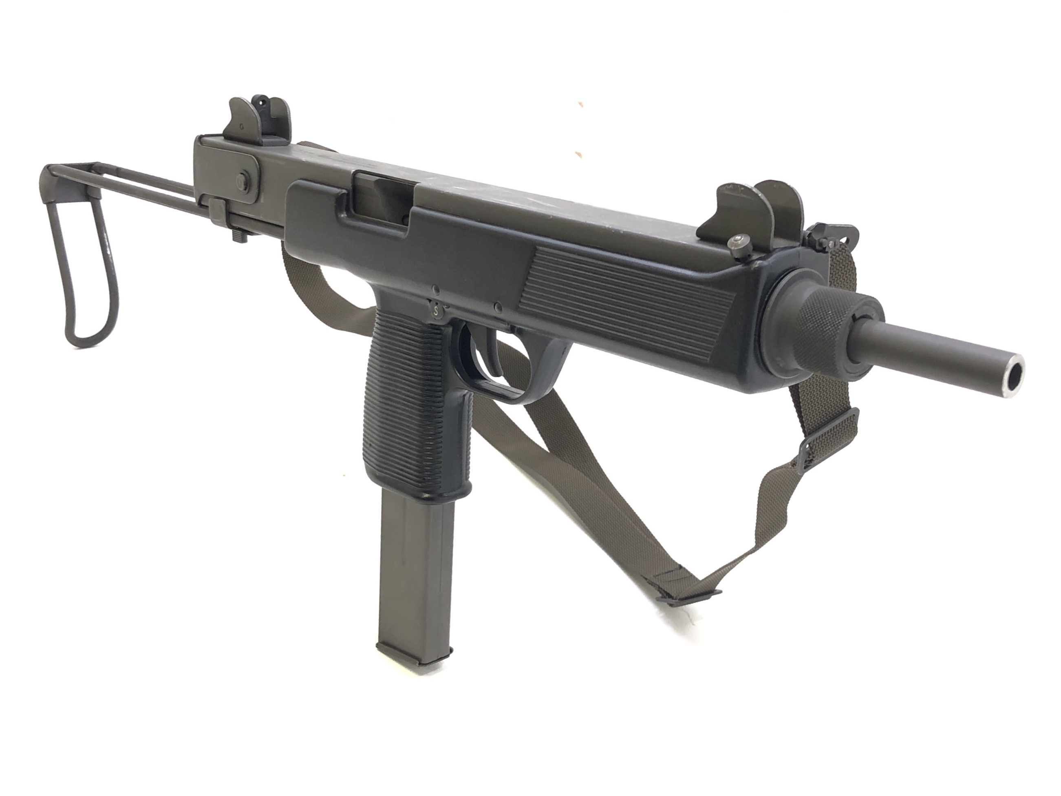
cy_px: 398
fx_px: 858
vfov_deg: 49.7
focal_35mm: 28
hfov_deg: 63.4
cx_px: 530
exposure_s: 1/24
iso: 40
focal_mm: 3.99
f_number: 1.8
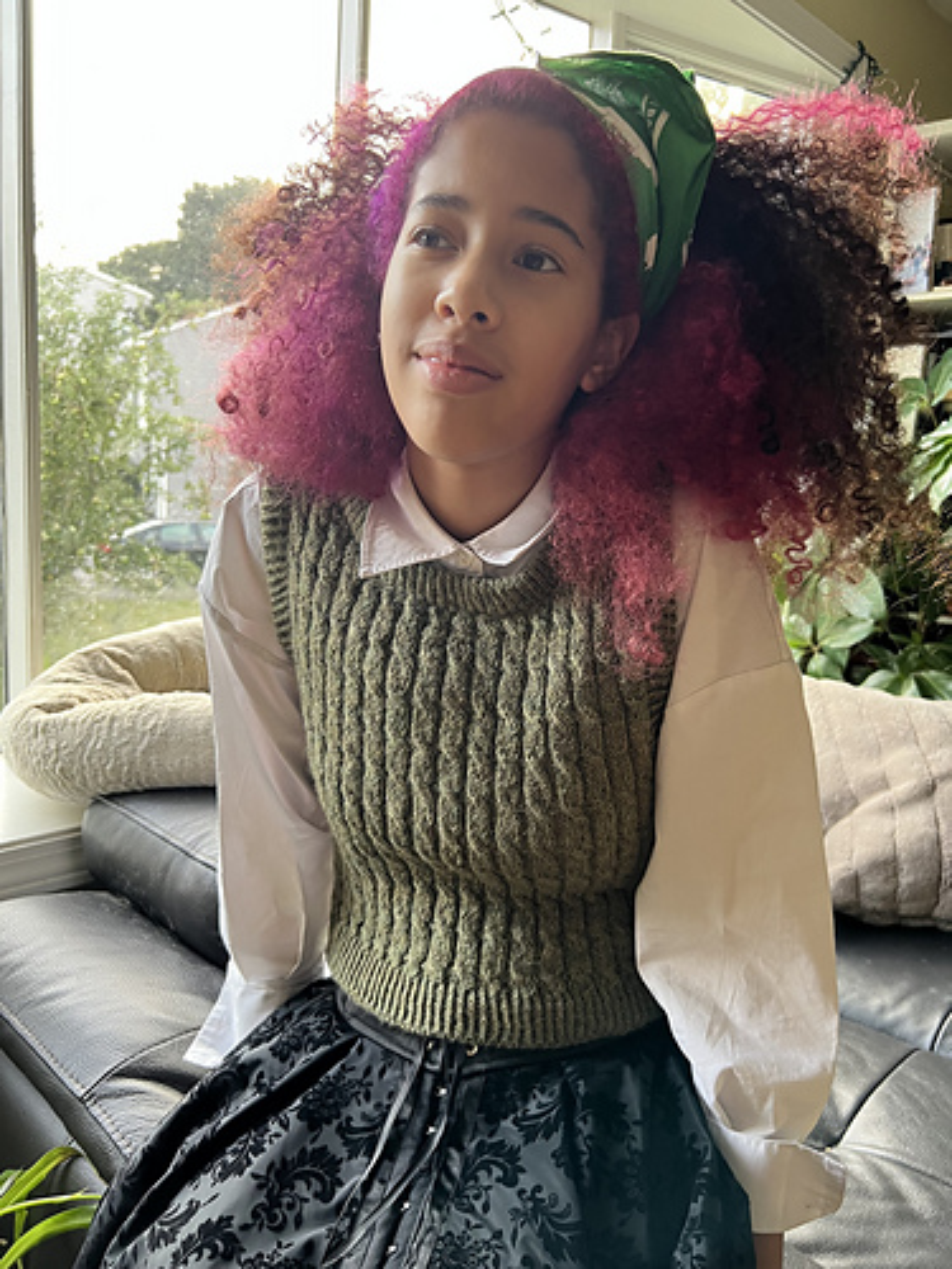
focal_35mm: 26
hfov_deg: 53.1
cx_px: 476
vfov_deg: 67.3
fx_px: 953
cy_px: 634
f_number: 1.5
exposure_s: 1/60
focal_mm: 5.7
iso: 160
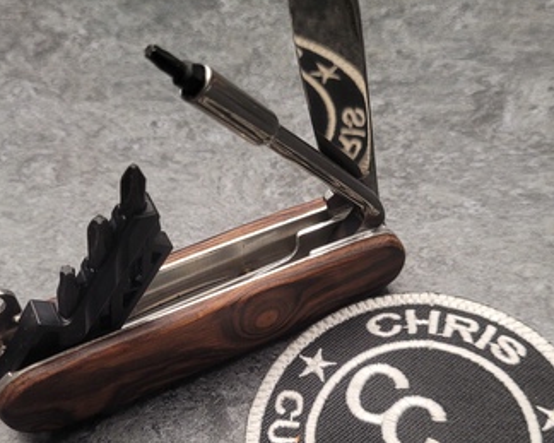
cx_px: 256
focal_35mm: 47
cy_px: 310
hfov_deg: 39.5
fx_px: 770
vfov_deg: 31.7
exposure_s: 1/100
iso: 200
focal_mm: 5.4
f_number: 1.8
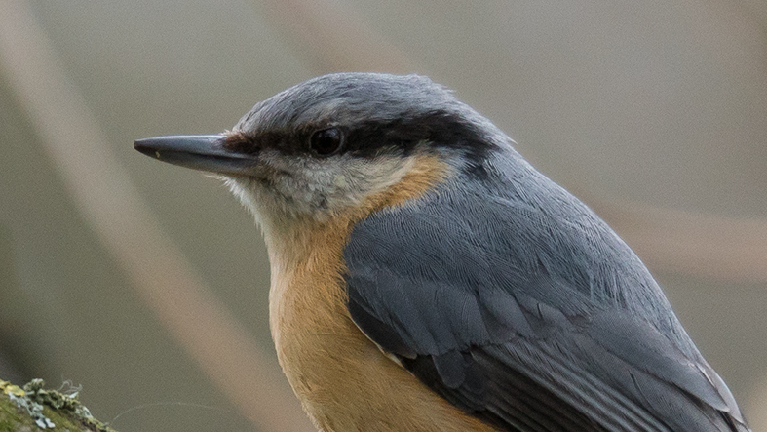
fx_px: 34092
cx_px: 406
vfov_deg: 0.7
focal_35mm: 1676
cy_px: 327
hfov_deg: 1.3
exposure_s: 1/400
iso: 500
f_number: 6.3
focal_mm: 600
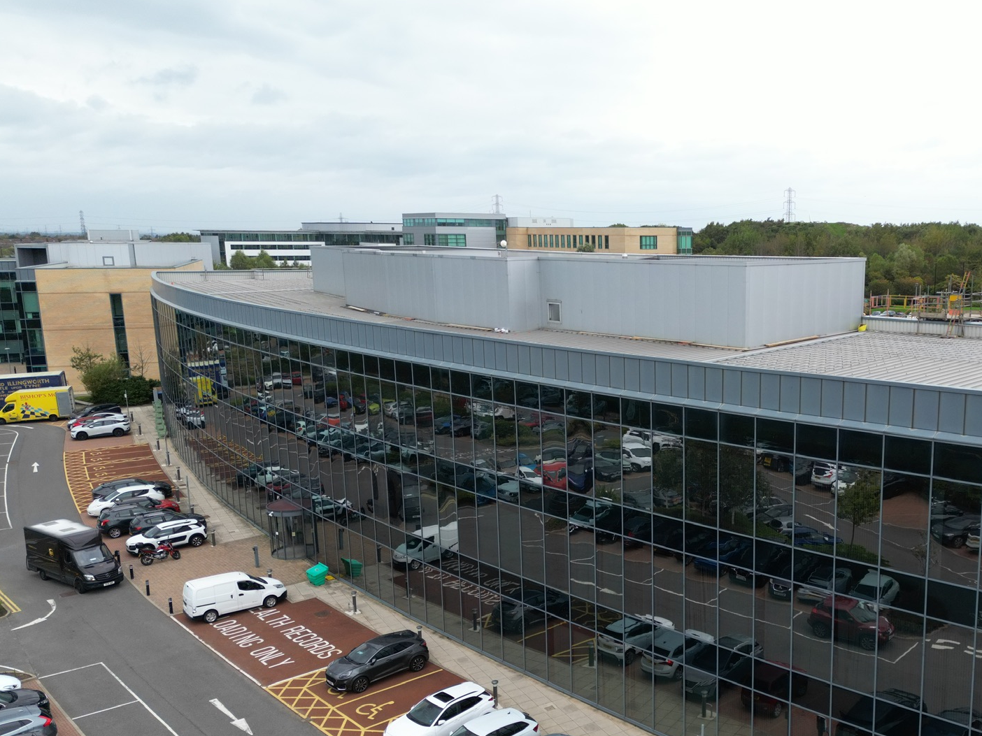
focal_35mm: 35
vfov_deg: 40.5
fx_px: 993
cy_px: 450
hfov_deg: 51.2
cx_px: 687
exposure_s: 1/500
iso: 100
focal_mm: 6.72
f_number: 1.7
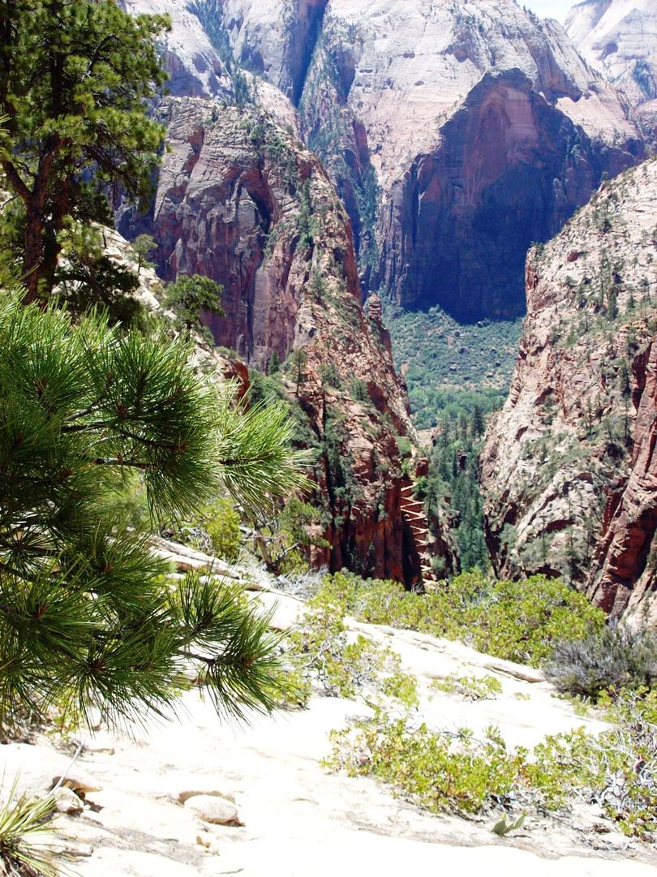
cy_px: 438
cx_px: 328
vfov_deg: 27.8
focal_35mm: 70
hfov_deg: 21.0
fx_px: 1772
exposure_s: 1/506
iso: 80
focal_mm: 11.6
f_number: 3.8
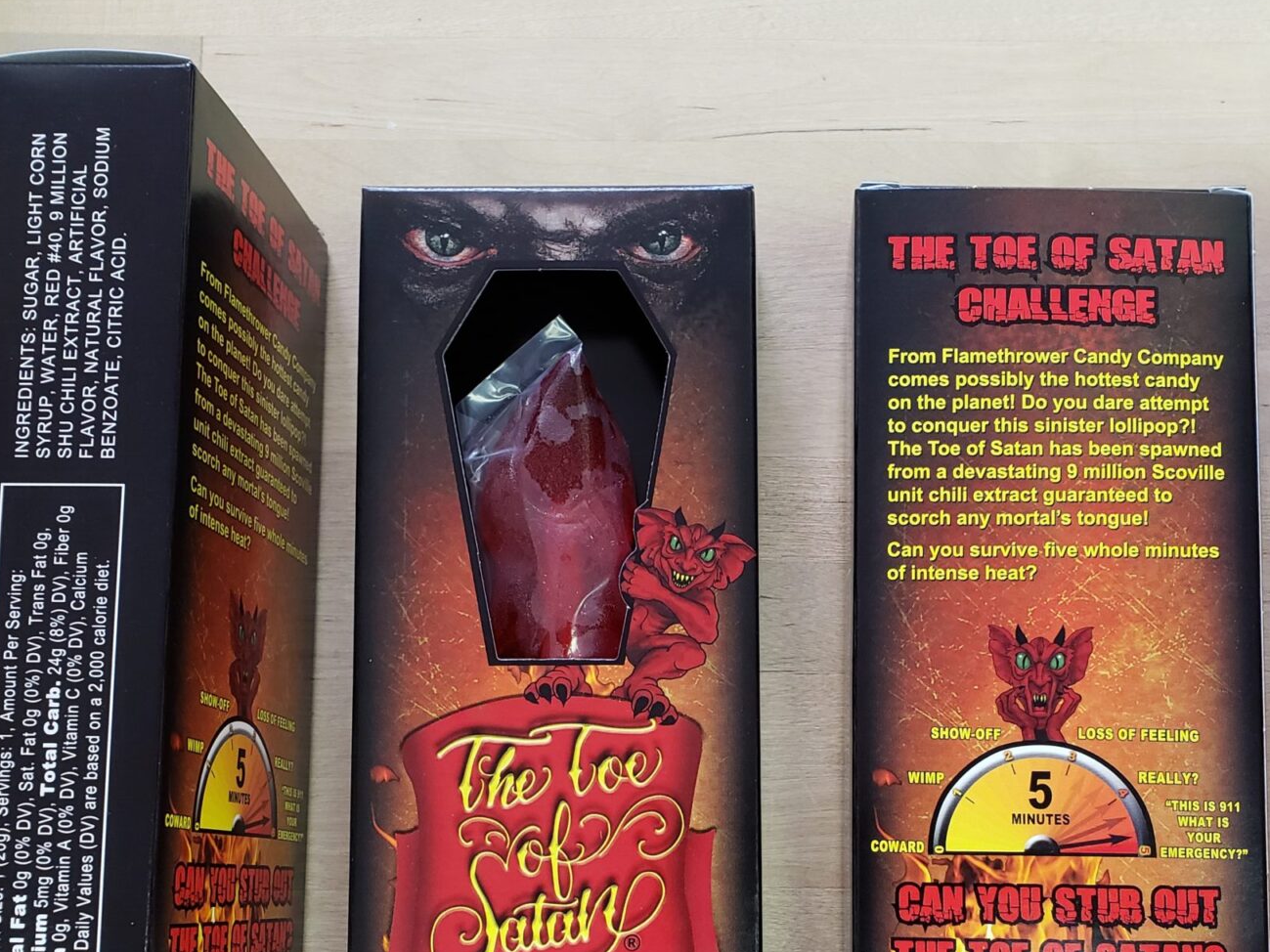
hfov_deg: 45.3
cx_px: 806
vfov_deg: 34.4
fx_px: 1504
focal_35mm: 41
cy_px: 708
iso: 250
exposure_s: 1/30
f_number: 2.4
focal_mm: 4.3
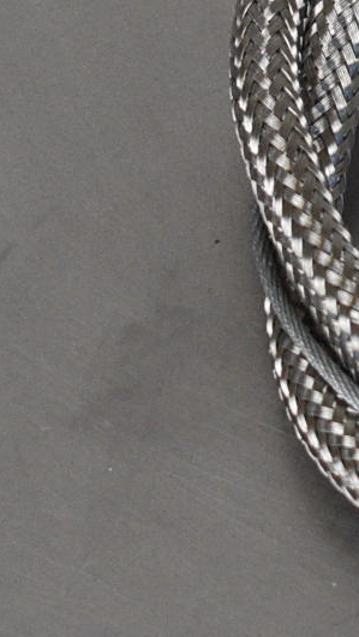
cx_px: 1034
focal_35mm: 487
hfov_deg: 2.5
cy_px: 10
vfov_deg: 4.4
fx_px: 8234
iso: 1250
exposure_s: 1/160
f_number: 6.3
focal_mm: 55
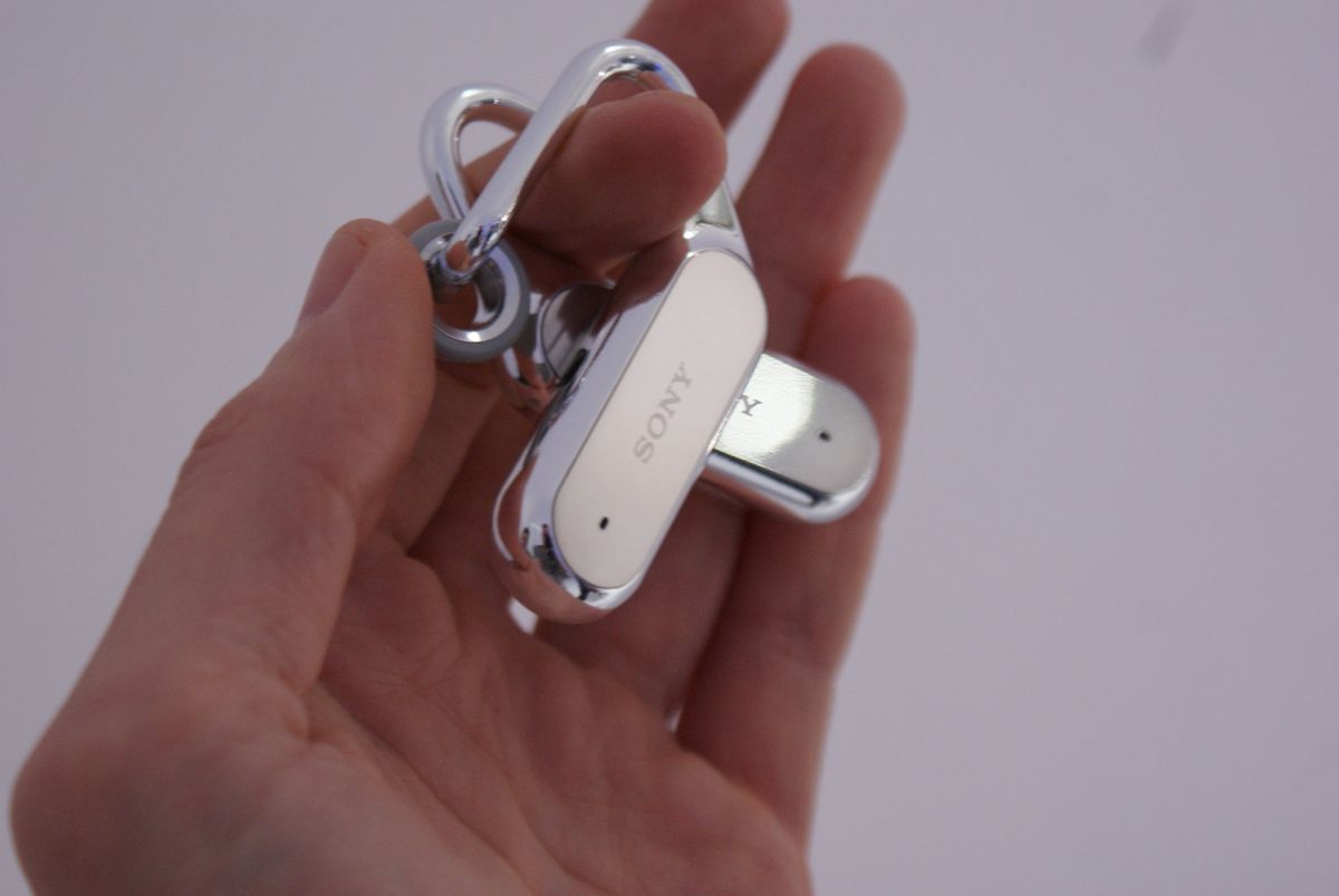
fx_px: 3351
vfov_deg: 15.2
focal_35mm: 90
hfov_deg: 22.6
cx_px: 670
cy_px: 448
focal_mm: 60
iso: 400
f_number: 5.6
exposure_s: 1/20
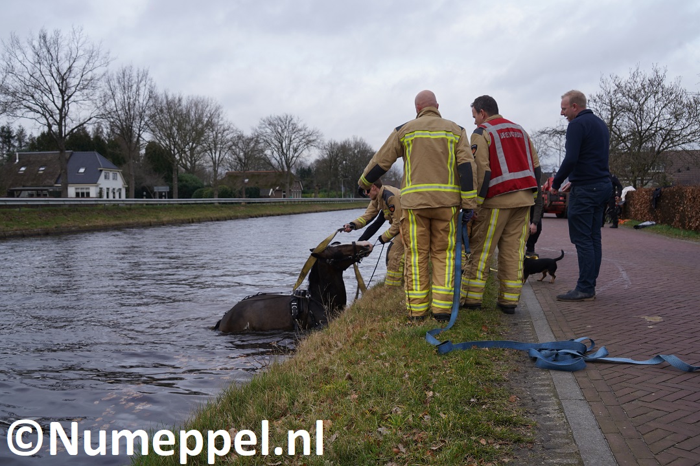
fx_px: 622
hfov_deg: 58.7
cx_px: 350
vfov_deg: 41.1
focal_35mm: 32
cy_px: 233
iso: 100
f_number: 7.1
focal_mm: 32
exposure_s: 1/125
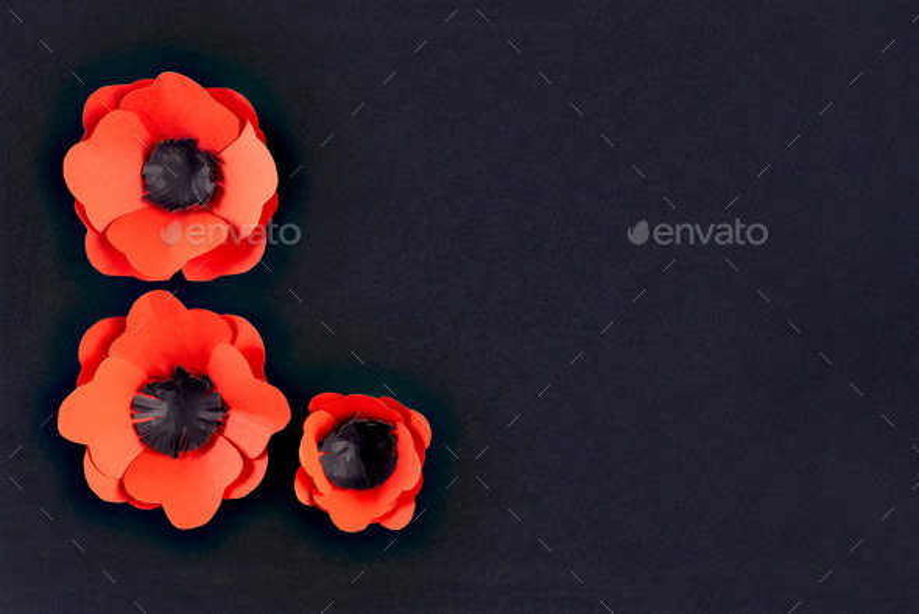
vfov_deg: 27.0
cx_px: 460
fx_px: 1277
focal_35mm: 50
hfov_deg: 39.6
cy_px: 307
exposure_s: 1/100
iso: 100
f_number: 8
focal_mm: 50
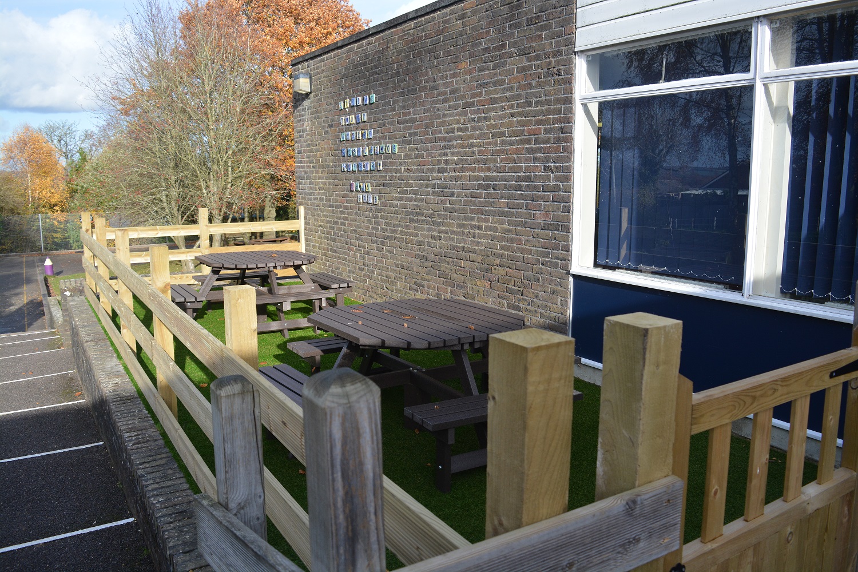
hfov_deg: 67.4
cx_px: 429
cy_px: 286
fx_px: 643
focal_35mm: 27
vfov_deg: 47.9
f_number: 5
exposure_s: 1/1250
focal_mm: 18
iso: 400
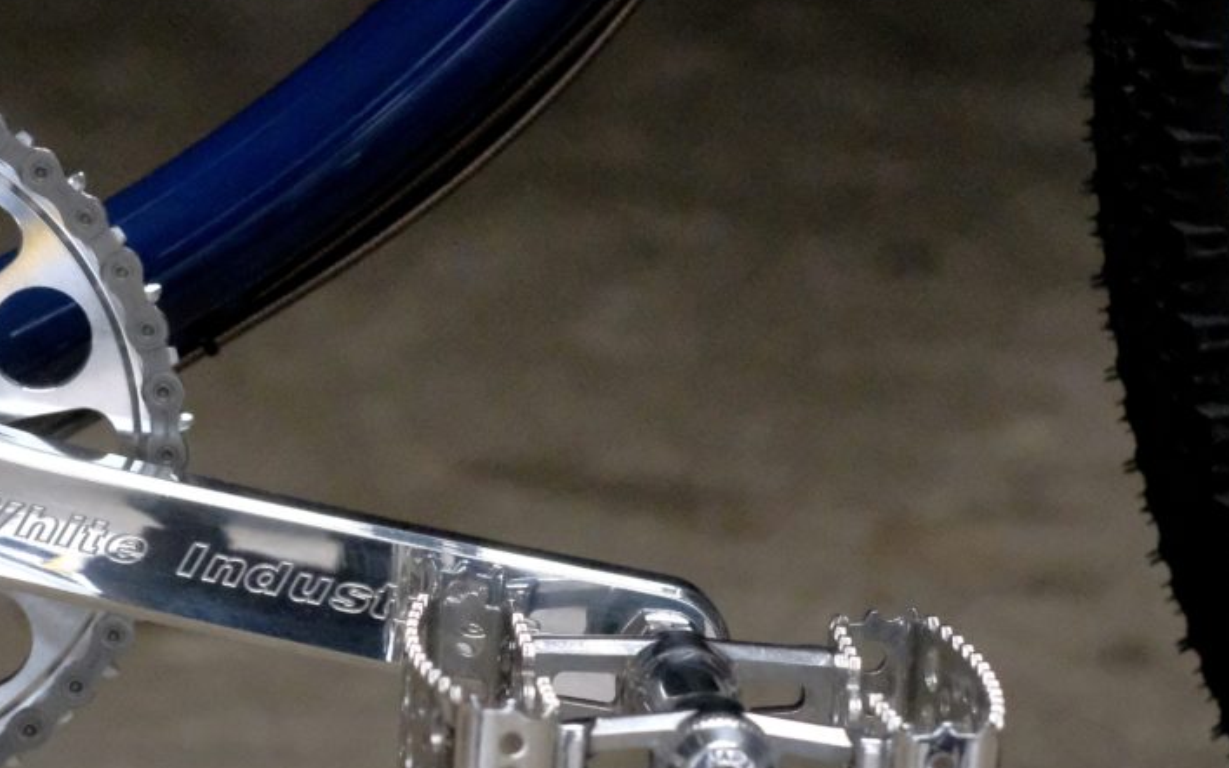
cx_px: 43
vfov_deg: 7.1
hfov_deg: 11.2
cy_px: 530
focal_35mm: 186
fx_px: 6230
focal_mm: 56
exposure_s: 1/1000
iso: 10000
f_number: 4
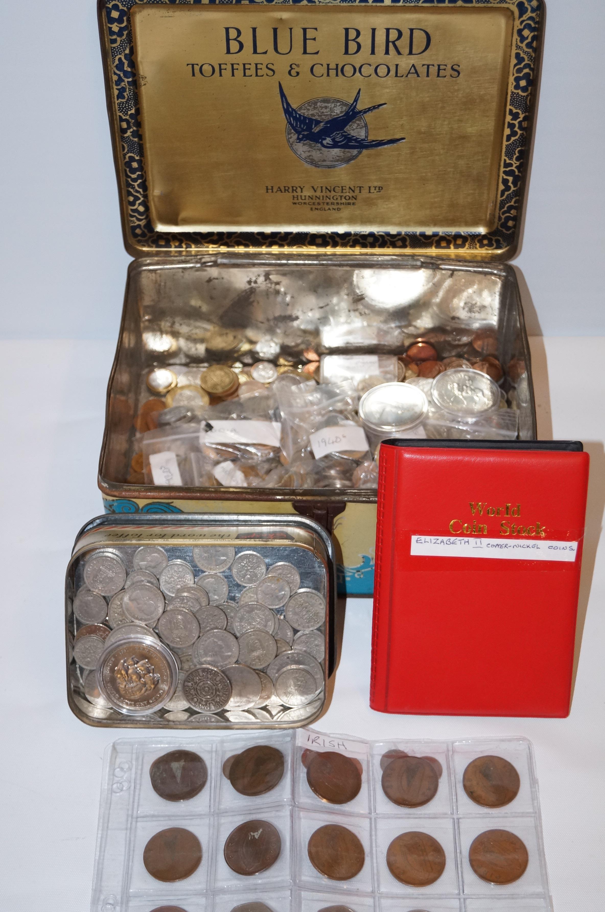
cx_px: 302
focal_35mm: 60
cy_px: 456
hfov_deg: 22.6
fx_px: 1517
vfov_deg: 33.4
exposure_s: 1/160
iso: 800
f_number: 5
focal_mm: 40
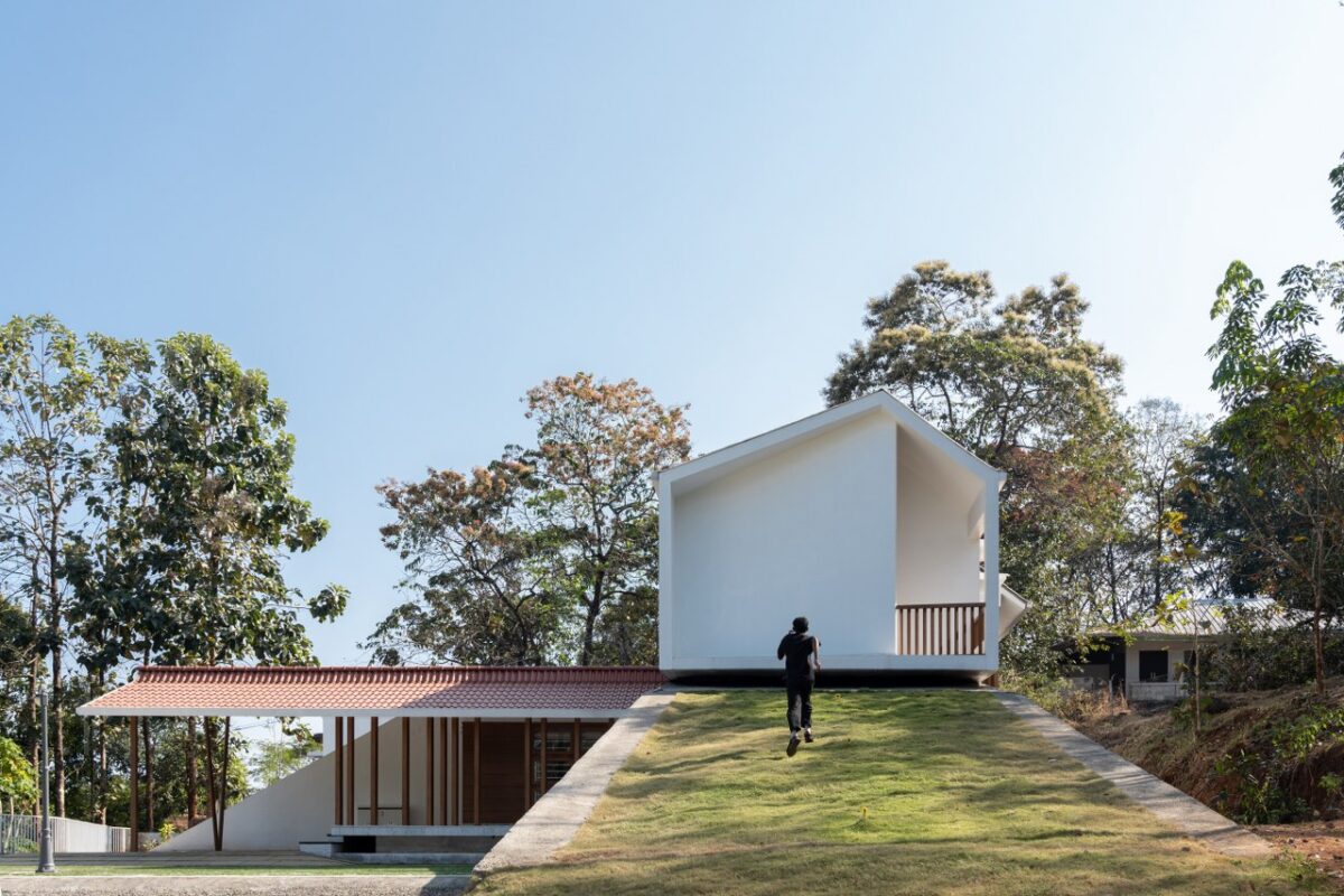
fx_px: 1269
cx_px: 672
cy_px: 448
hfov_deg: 55.8
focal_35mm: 34
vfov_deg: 38.9
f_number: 7.1
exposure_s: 1/400
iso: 320
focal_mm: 34
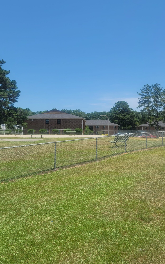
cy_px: 121
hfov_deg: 37.1
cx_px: 101
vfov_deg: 56.6
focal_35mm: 34
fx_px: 245
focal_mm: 7
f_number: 1.8
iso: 20
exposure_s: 1/1096
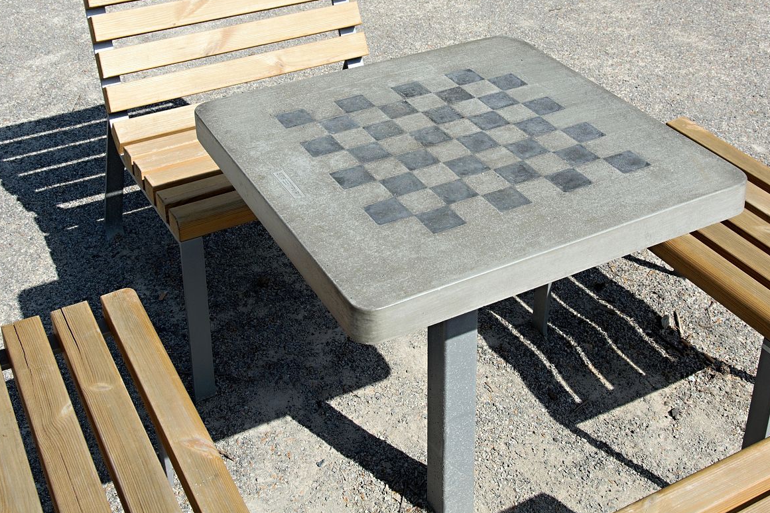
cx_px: 417
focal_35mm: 52
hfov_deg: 38.4
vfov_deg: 26.0
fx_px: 1105
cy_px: 165
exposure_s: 1/250
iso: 100
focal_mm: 25
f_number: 8
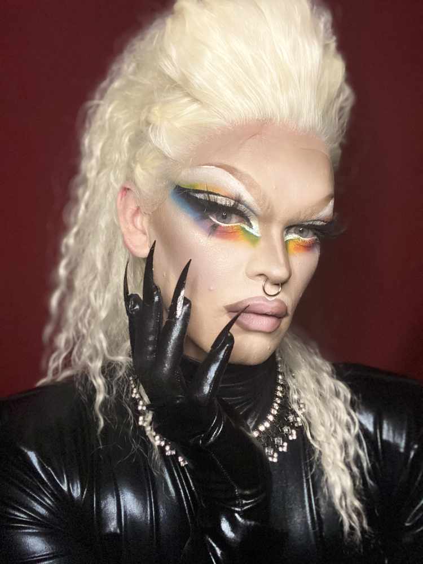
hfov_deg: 46.8
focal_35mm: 30
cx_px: 212
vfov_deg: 60.0
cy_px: 282
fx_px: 489
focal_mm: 2.7
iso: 500
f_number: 2.2
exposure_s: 1/29
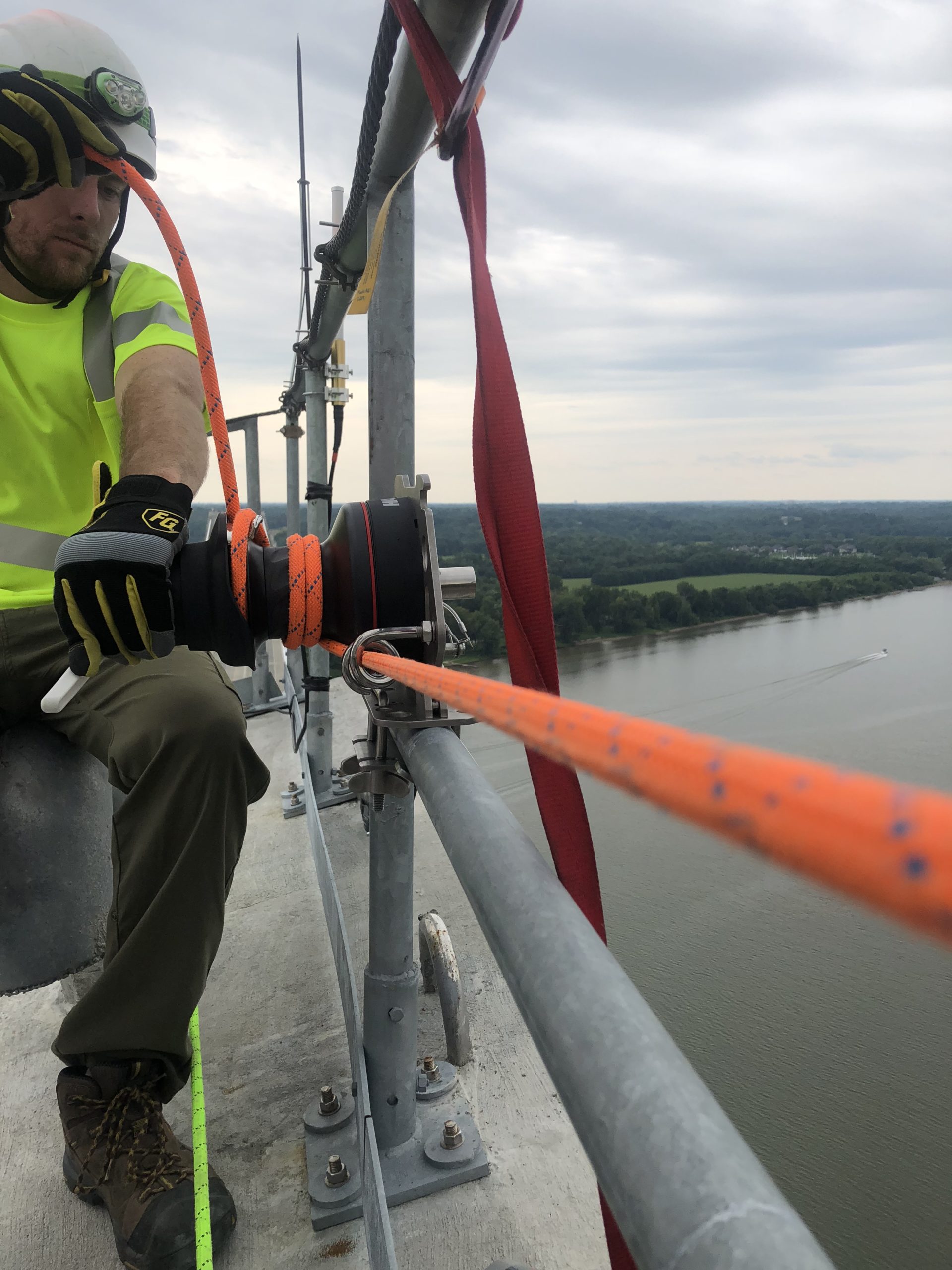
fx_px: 1027
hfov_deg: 49.7
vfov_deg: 63.4
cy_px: 635
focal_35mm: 28
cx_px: 476
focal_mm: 4
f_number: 1.8
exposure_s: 1/727
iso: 20
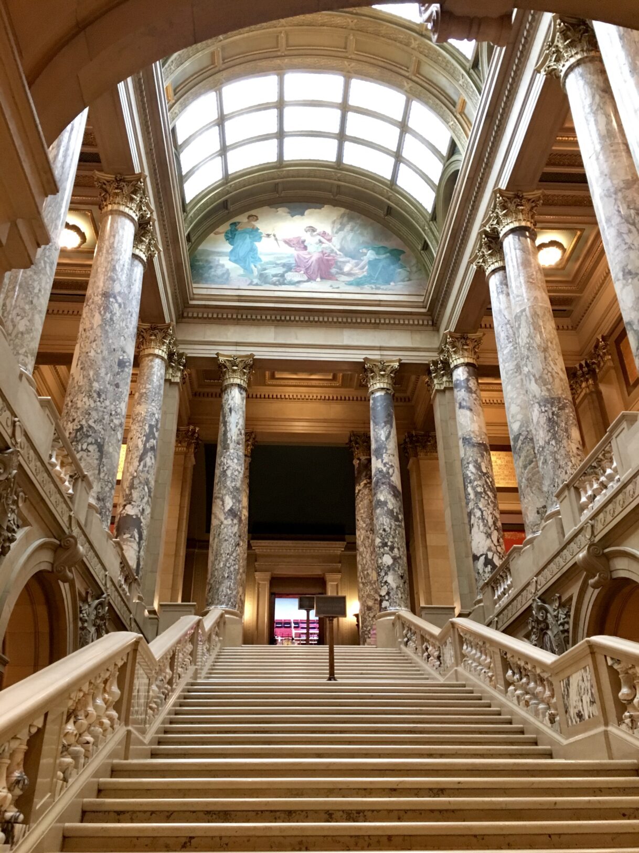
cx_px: 320
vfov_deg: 61.7
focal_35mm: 29
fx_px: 714
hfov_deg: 48.2
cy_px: 426
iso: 200
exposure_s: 1/20
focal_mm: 4.15
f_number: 2.2
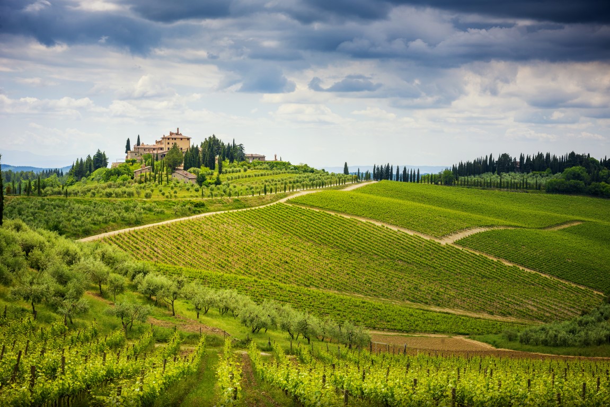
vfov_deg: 21.9
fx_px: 1051
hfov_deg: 32.4
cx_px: 305
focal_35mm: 62
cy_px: 204
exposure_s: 1/350
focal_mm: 62
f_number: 11
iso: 200
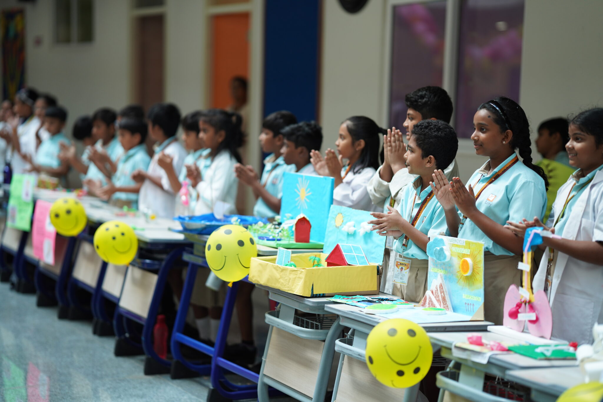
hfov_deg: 23.9
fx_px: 1424
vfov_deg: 16.1
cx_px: 302
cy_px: 201
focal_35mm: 85
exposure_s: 1/1000
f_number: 1.4
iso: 320
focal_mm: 85
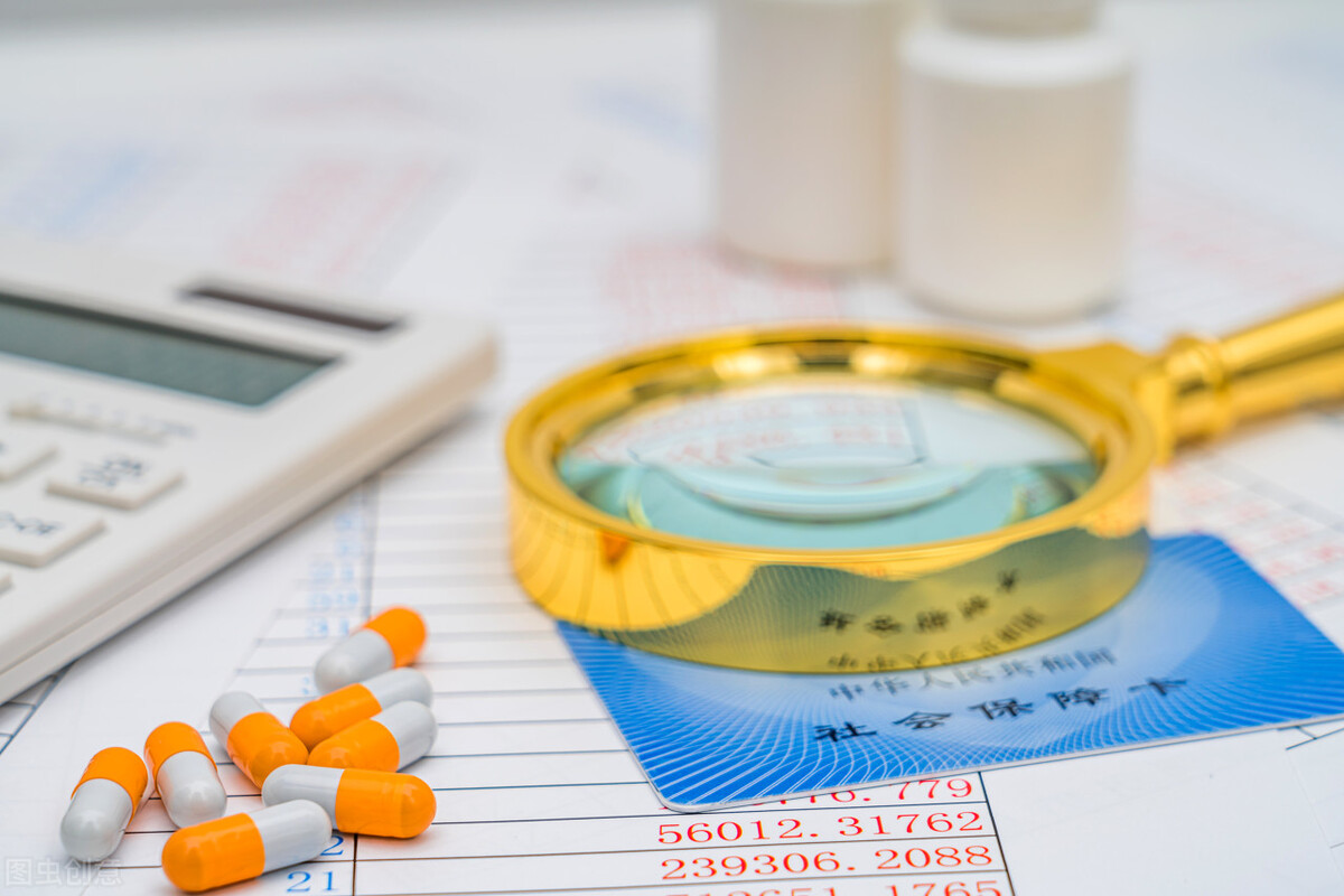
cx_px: 672
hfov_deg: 19.5
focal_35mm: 105
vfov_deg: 13.0
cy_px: 448
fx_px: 3920
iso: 100
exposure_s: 1/250
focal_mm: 105
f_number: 8
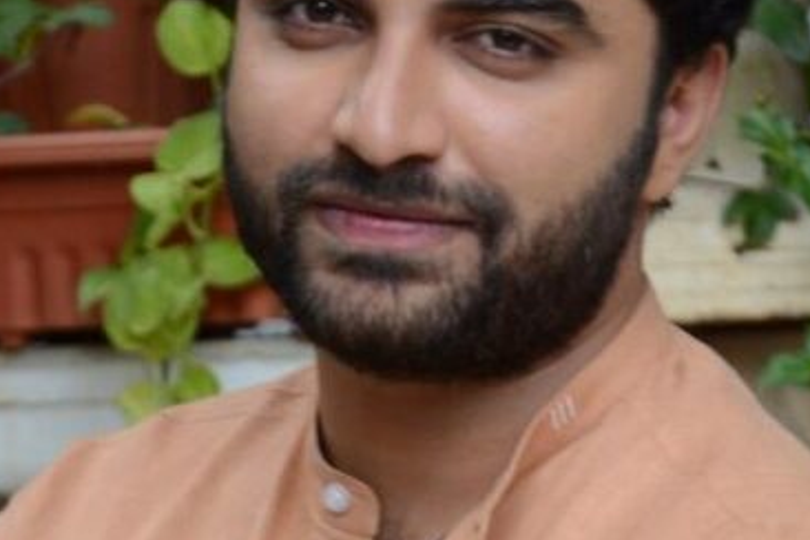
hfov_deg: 5.3
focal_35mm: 387
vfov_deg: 3.5
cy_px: 612
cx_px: 398
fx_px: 8707
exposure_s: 1/125
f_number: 5.6
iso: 320
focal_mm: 90
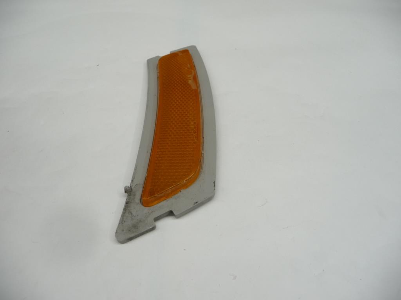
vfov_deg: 49.7
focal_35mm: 28
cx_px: 200
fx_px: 324
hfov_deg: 63.4
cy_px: 150
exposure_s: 1/30
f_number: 3.3
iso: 125
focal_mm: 4.7
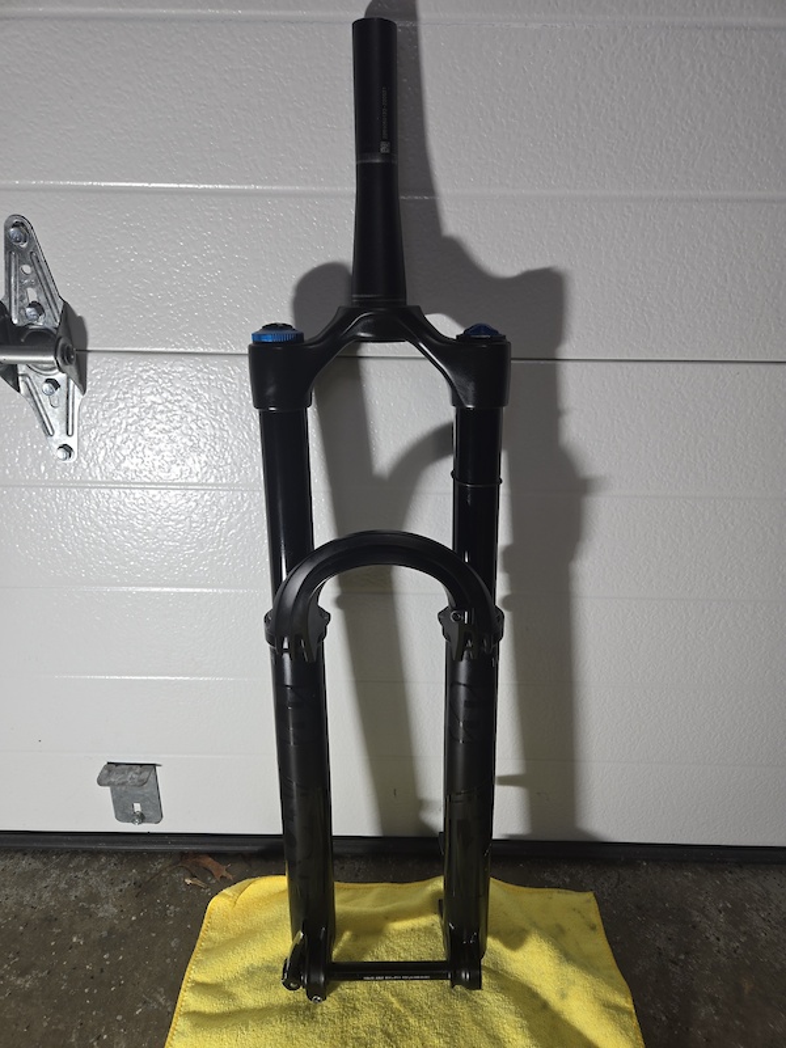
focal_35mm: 23
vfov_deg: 73.9
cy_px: 524
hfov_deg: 58.9
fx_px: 696
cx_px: 393
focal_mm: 5.4
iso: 40
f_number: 1.8
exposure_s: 1/120
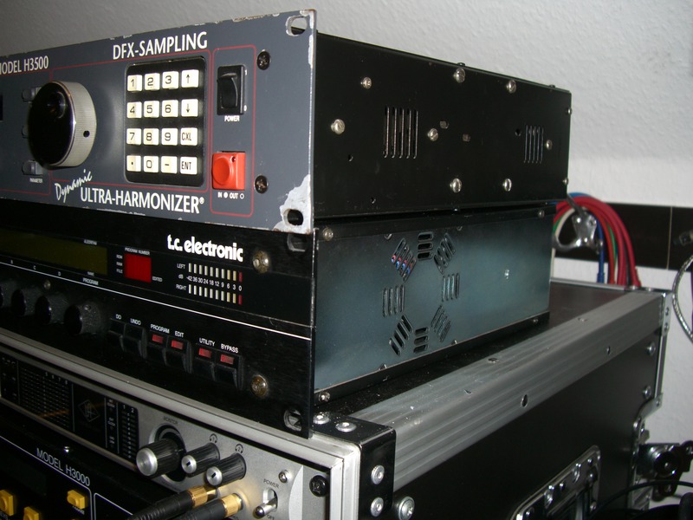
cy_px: 260
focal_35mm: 38
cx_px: 346
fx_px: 761
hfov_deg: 49.0
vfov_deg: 37.7
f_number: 2.8
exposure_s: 1/60
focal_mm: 7.9
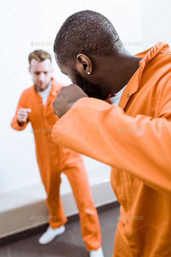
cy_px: 128
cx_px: 86
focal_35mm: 35
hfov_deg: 37.9
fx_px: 249
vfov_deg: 54.4
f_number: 2.8
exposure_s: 1/200
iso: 100
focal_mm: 35
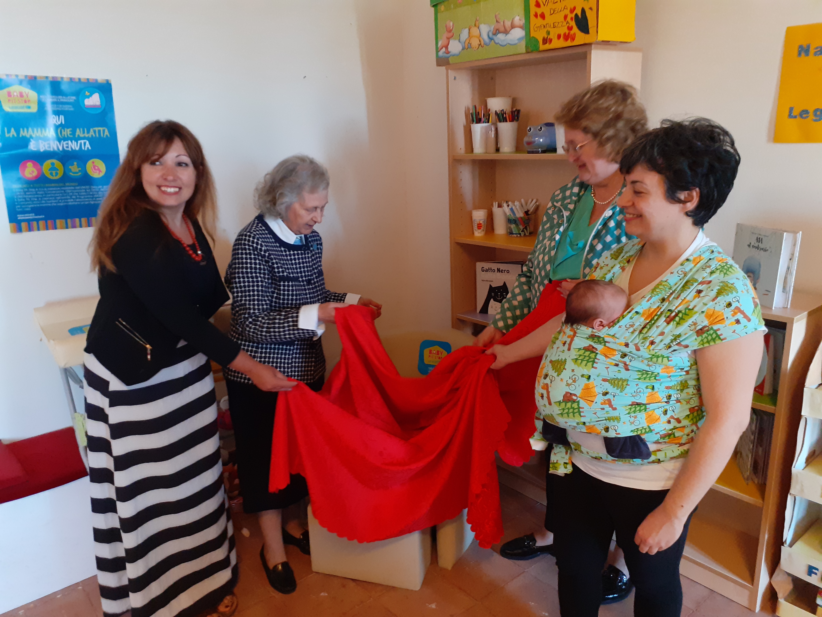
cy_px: 308
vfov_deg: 51.4
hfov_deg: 65.3
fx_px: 641
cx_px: 411
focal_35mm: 27
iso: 250
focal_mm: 3.6
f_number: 1.9
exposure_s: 1/25
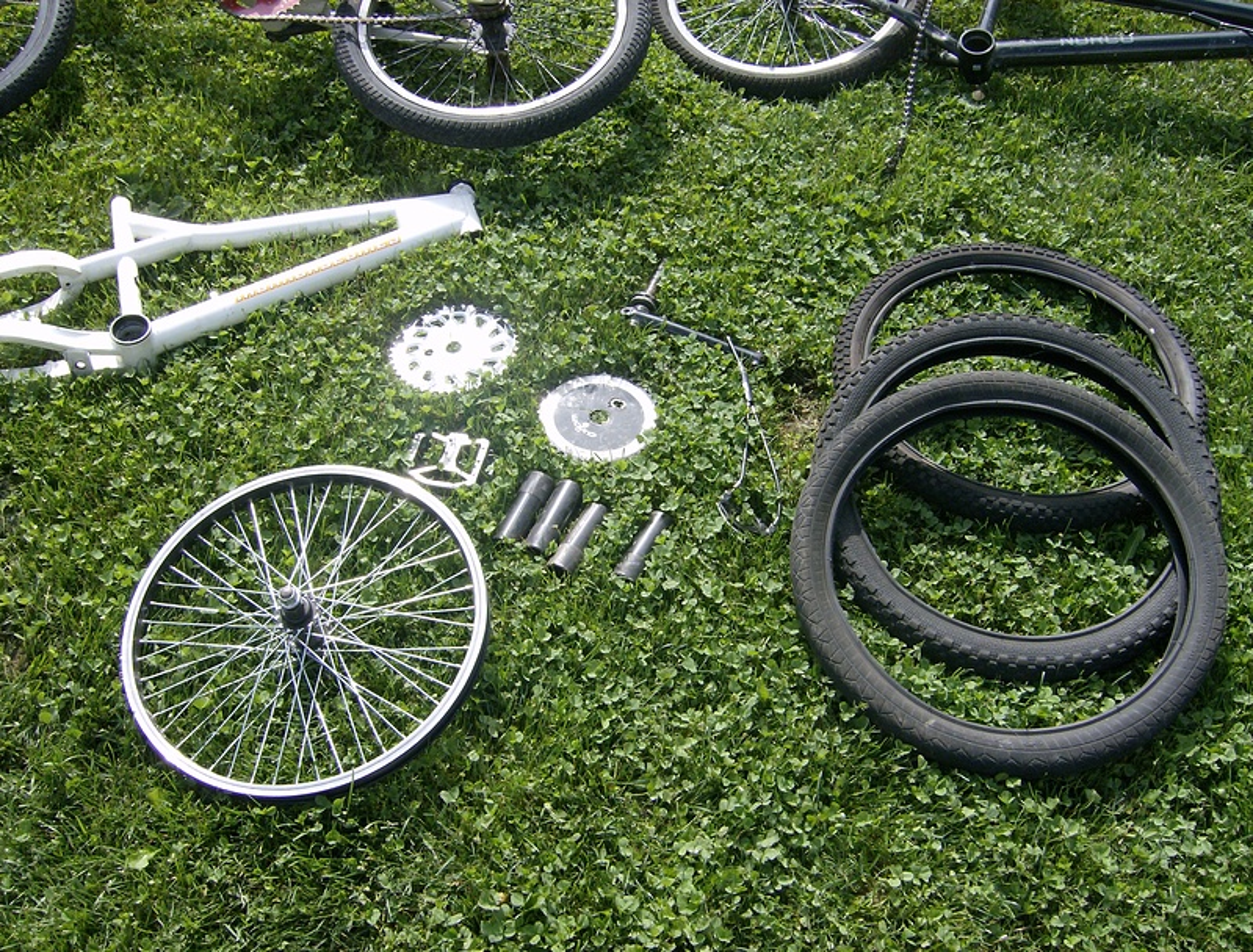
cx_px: 626
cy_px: 476
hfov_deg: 51.1
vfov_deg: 40.0
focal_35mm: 36
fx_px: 1309
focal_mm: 6
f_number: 4.7
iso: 100
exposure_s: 1/390
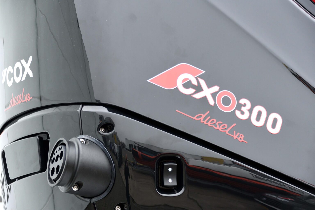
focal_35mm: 123
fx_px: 1076
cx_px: 158
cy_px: 105
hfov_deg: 16.7
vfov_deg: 11.1
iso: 640
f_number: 5.6
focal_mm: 82
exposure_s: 1/80
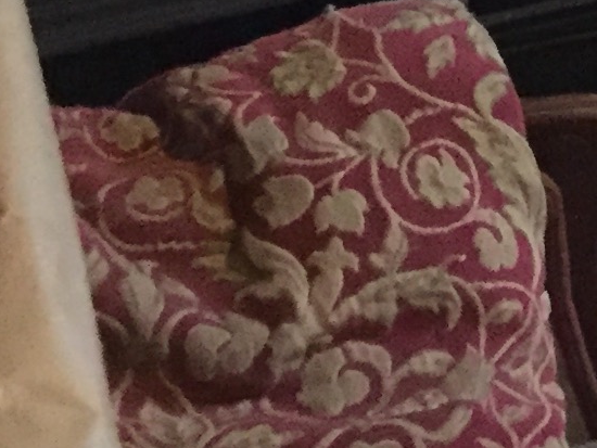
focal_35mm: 172
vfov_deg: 7.6
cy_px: -848
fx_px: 2968
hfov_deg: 10.0
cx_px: 1448
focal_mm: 4.15
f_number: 2.2
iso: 500
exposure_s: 1/17
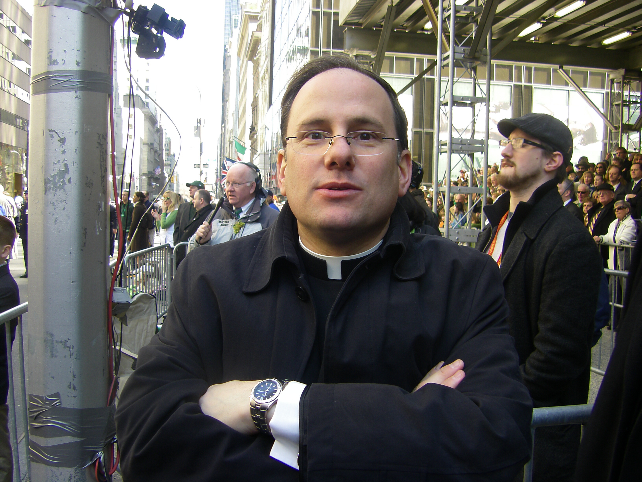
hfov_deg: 49.0
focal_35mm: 38
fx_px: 705
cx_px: 321
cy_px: 241
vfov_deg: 37.7
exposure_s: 1/50
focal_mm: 6.3
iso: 64
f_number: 3.5
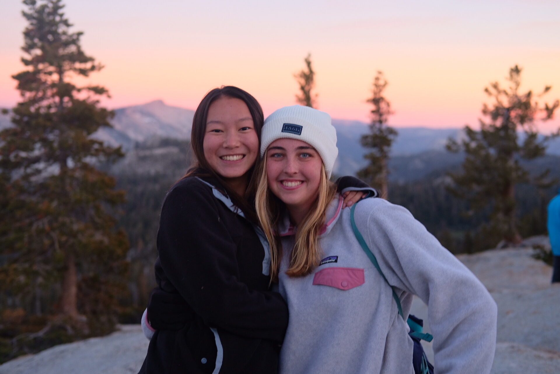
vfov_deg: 25.5
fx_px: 824
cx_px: 280
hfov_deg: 37.5
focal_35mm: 53
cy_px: 187
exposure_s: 1/150
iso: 800
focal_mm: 35
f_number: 2.8
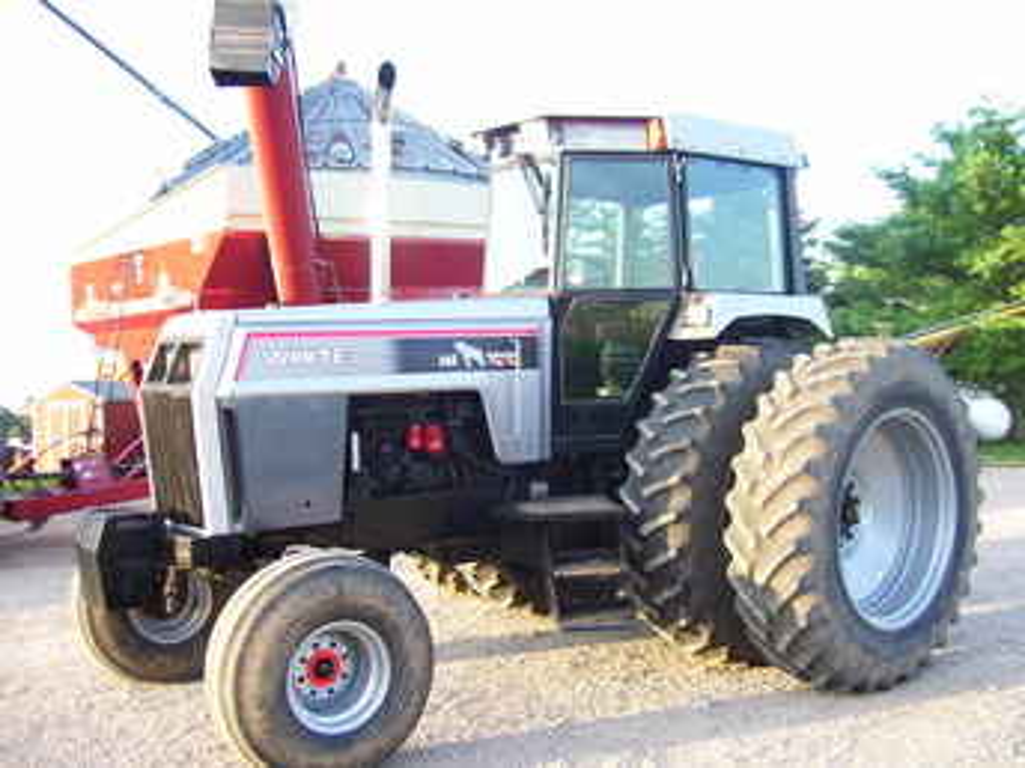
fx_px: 1096
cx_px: 512
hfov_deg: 50.1
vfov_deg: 38.7
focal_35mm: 37
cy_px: 384
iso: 80
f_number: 2.7
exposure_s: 1/125
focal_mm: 6
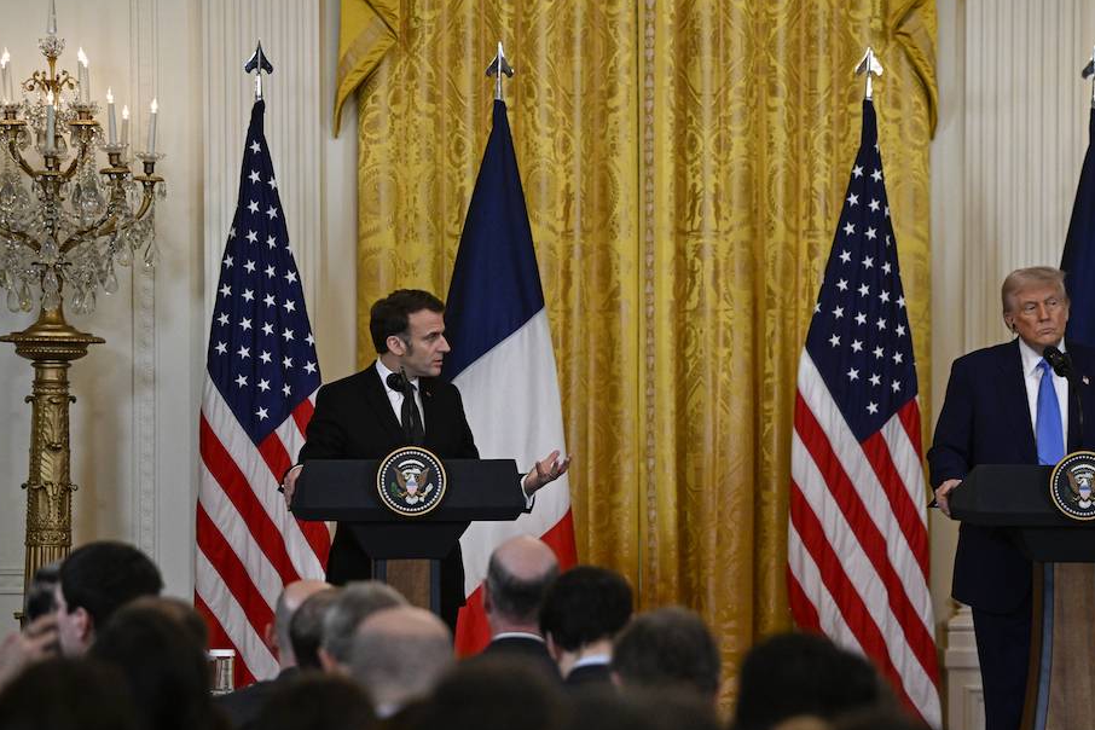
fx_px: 4836
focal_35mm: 159
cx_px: 648
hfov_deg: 12.9
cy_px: 453
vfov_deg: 8.6
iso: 2500
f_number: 2.8
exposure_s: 1/320
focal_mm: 120
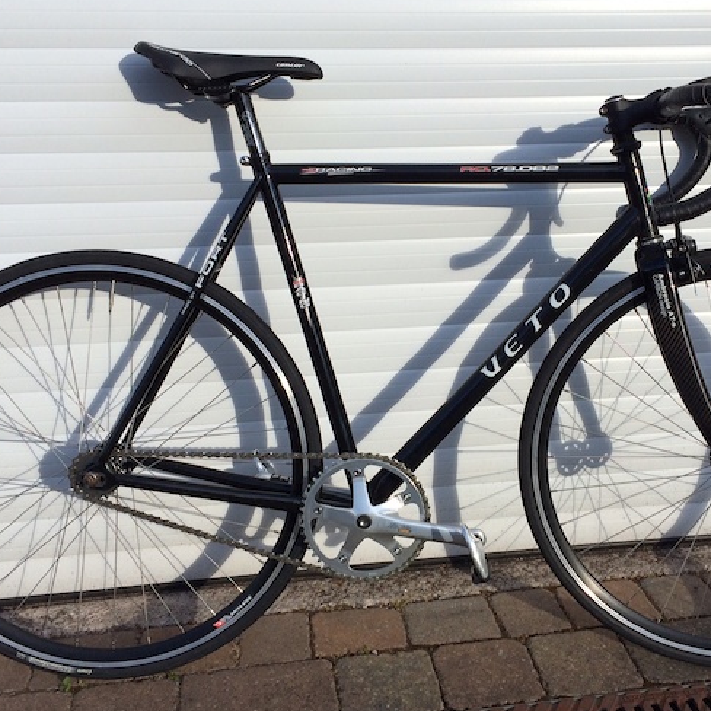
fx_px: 976
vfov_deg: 40.0
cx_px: 421
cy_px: 348
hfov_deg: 39.9
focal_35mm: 42
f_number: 2.2
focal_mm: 4.15
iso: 32
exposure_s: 1/1414
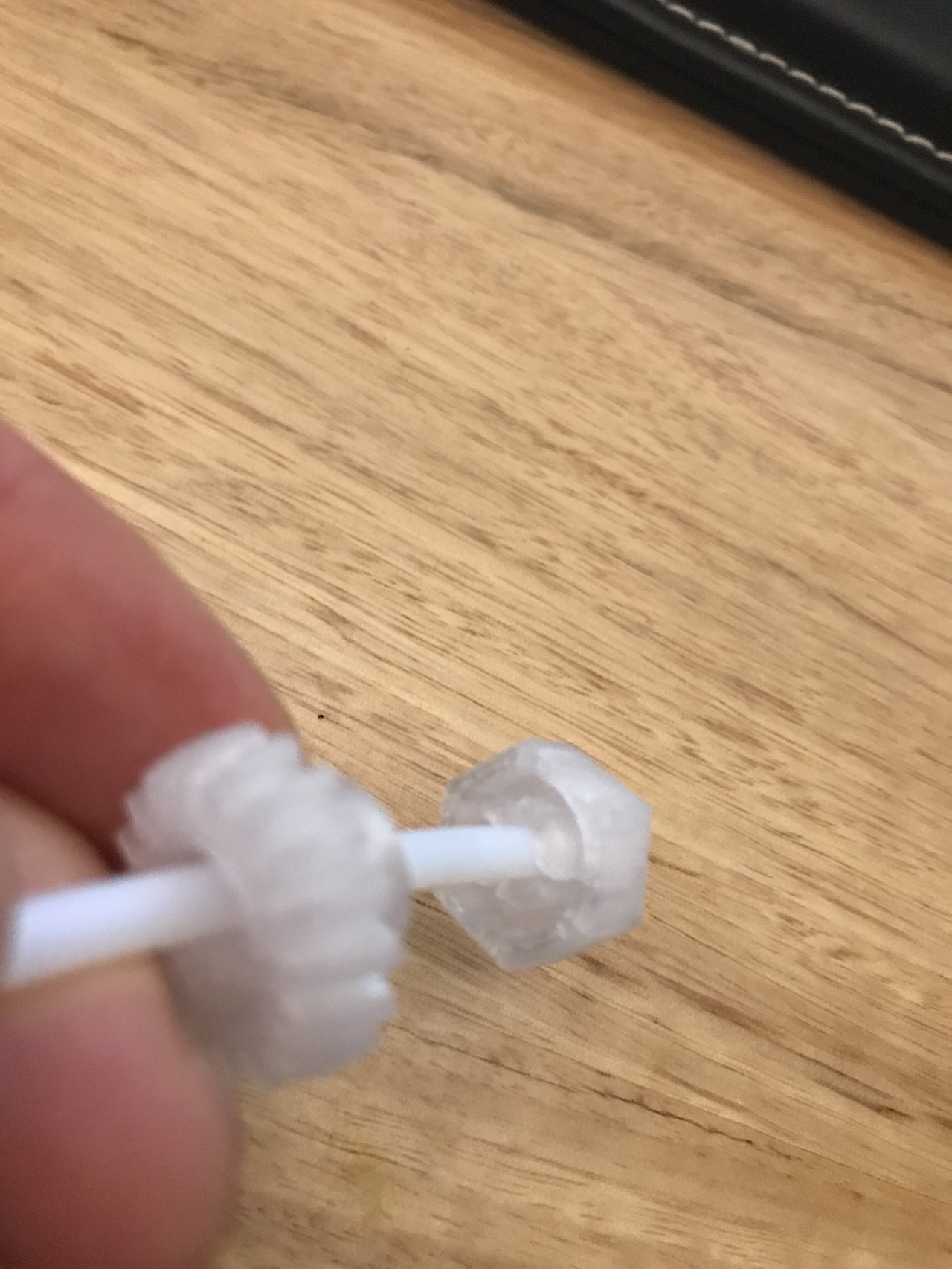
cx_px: 476
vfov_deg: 63.4
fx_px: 1026
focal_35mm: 28
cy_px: 634
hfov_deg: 49.8
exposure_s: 1/6
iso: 80
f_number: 1.8
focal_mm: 3.99
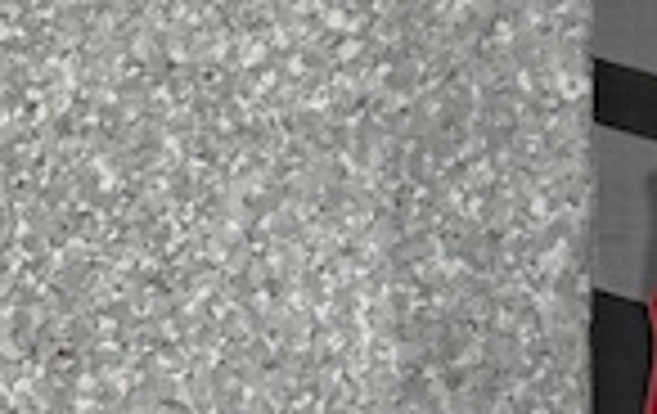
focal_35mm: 139
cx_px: 976
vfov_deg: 8.4
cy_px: -675
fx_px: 2495
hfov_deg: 14.1
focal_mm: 6.86
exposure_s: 1/60
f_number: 1.78
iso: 160
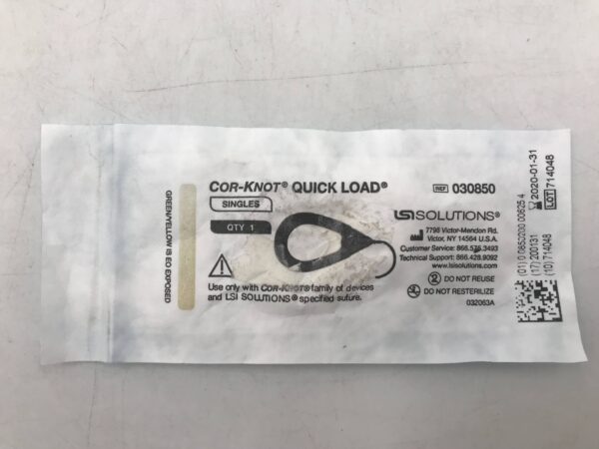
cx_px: 300
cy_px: 224
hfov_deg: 63.4
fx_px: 485
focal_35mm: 28
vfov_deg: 49.7
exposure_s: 1/120
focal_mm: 3.99
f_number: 1.8
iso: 32
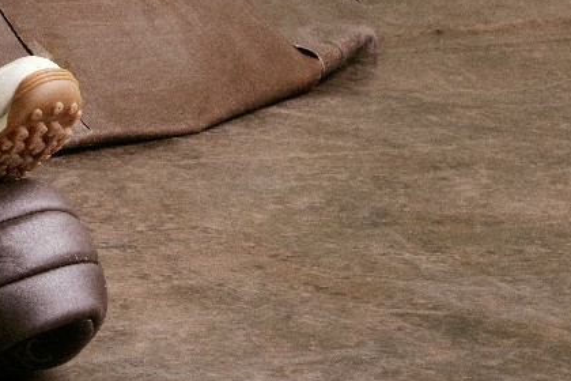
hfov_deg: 9.0
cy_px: -524
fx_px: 3394
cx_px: -616
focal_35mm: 214
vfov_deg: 6.1
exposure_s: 1/125
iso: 800
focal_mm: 45
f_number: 8
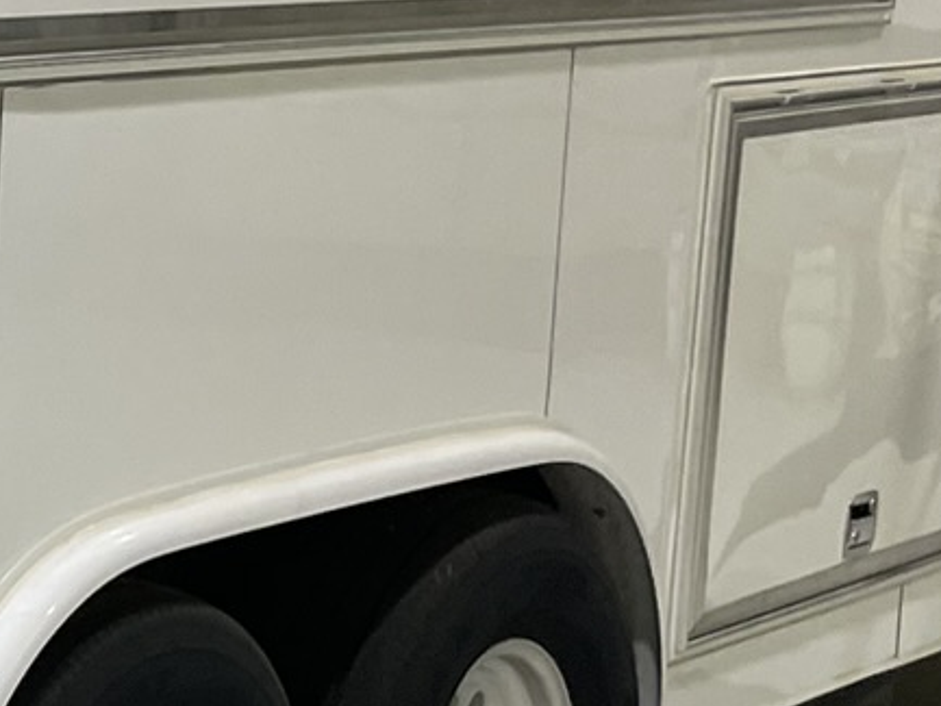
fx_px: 3345
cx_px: -1078
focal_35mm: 123
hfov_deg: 13.3
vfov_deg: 12.0
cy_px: 428
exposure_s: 1/120
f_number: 1.6
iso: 80
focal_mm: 4.2
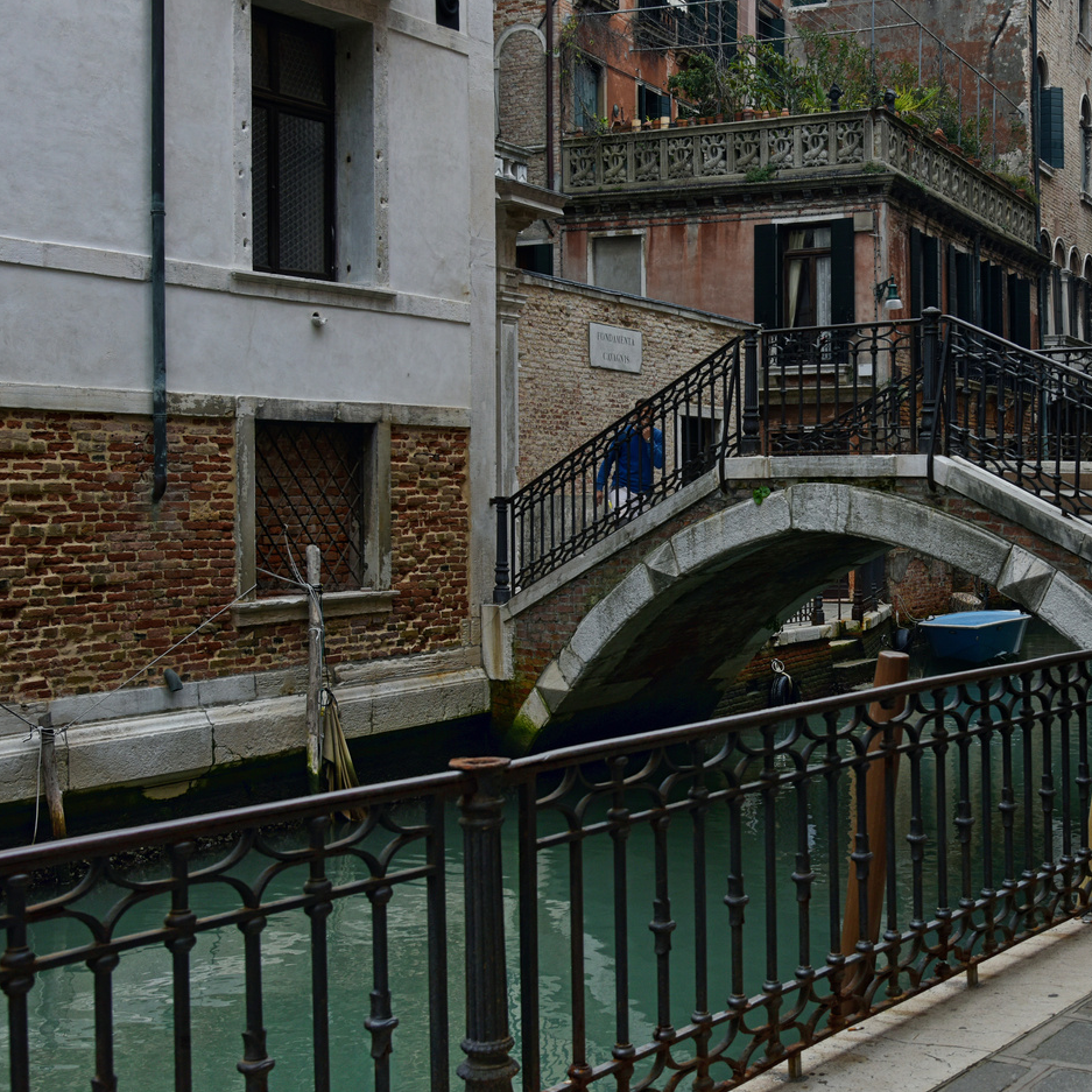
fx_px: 1677
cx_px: 773
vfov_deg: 36.0
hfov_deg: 35.5
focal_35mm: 47
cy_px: 484
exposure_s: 1/100
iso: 200
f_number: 5
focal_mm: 32
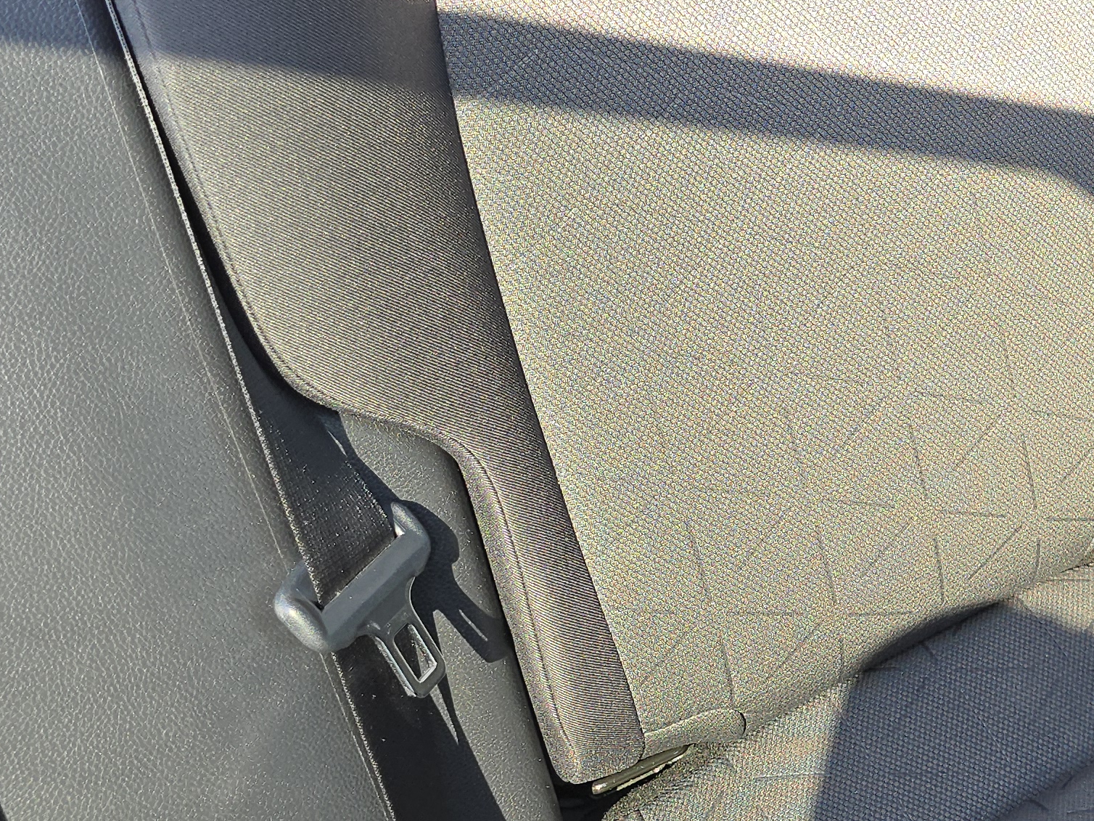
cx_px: 1248
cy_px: 319
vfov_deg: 24.0
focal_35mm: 61
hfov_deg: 28.4
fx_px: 1928
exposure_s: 1/180
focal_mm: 6.3
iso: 32
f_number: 1.7
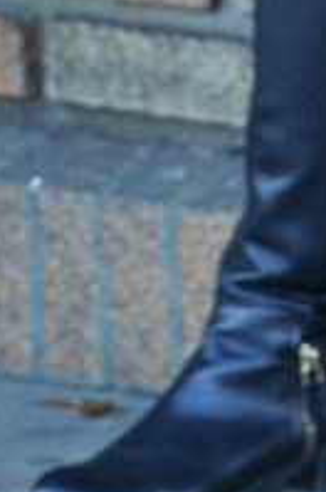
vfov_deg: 3.1
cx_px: 230
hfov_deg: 2.1
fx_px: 8949
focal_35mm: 657
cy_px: -724
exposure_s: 1/80
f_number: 4.5
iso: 640
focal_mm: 85
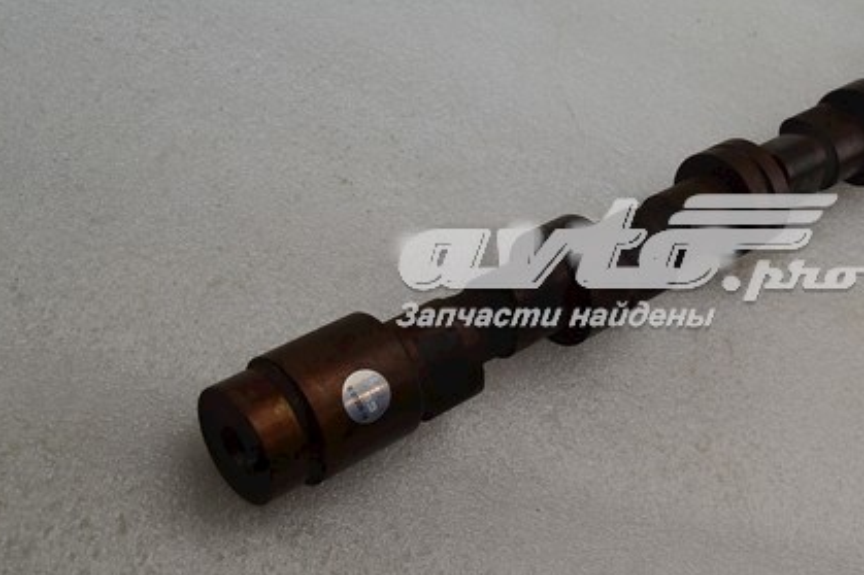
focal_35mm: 55
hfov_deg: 35.6
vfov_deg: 24.6
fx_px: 1319
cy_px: 257
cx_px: 633
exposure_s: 1/80
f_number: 8
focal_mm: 24
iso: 400
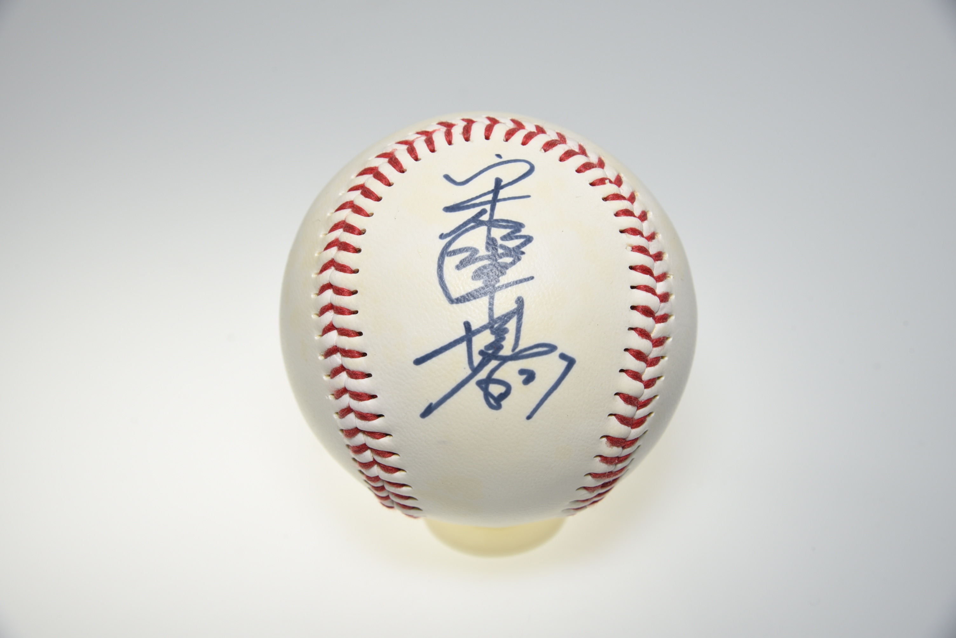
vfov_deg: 13.7
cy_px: 319
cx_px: 478
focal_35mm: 100
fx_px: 2656
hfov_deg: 20.4
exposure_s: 1/15
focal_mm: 100
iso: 100
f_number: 11
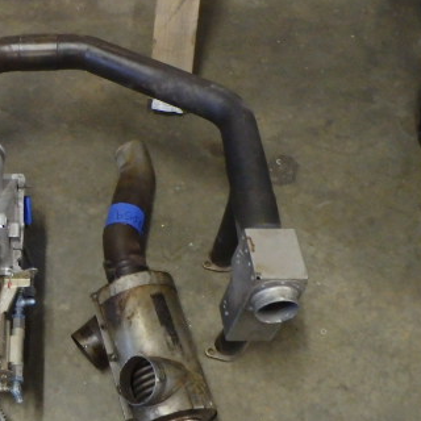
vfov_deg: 31.9
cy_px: 288
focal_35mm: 53
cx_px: 55
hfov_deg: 31.0
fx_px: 729
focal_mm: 5.4
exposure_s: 1/13
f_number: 4.1
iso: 800
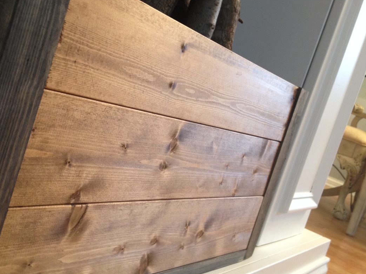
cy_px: 112
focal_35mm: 47
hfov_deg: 40.2
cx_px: 145
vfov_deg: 30.8
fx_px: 497
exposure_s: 1/20
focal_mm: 4.28
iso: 125
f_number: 2.4
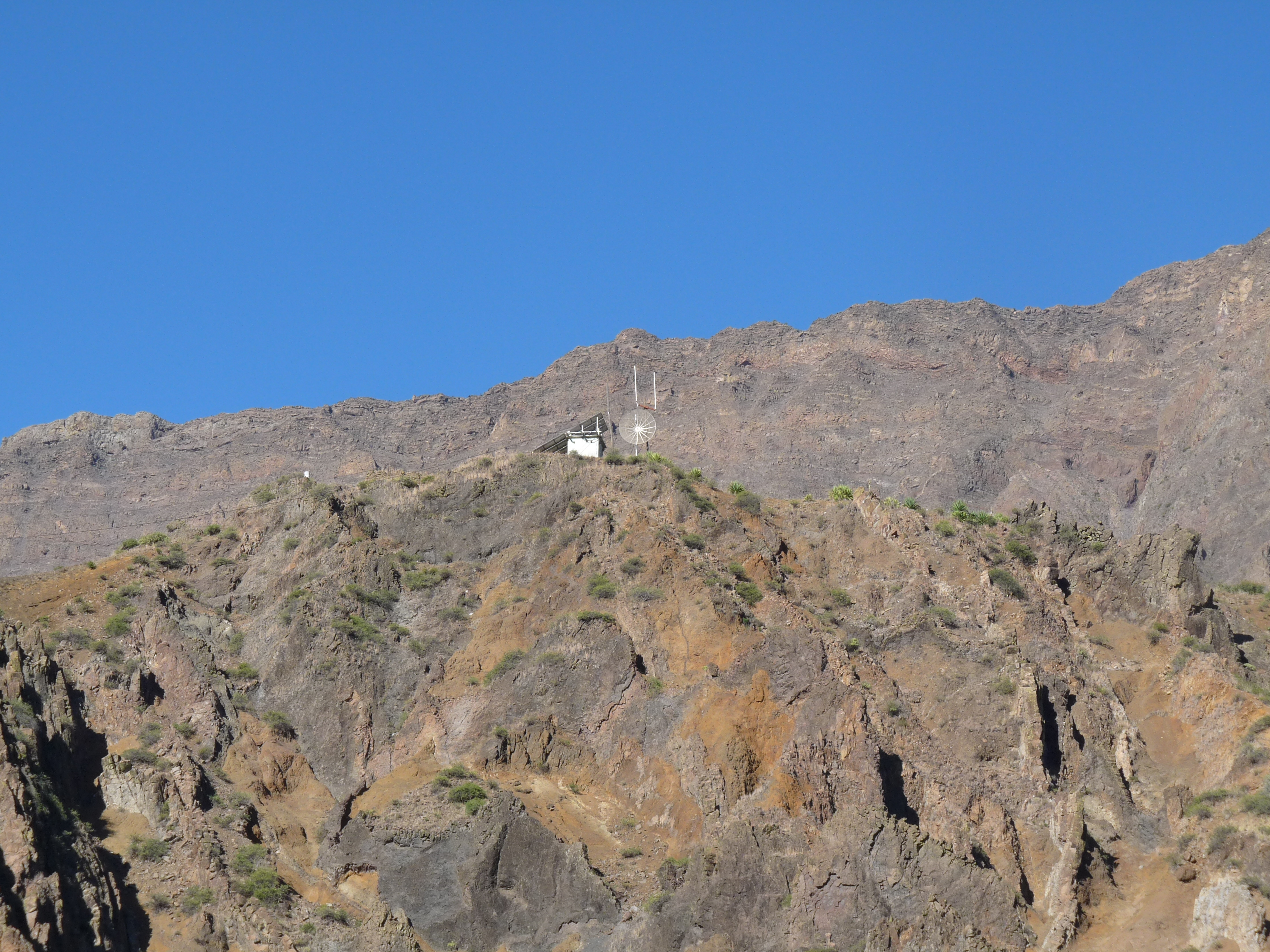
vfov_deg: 12.1
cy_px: 476
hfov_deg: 16.1
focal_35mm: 122
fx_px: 4476
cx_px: 635
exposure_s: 1/500
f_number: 5.6
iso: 100
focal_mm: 21.6
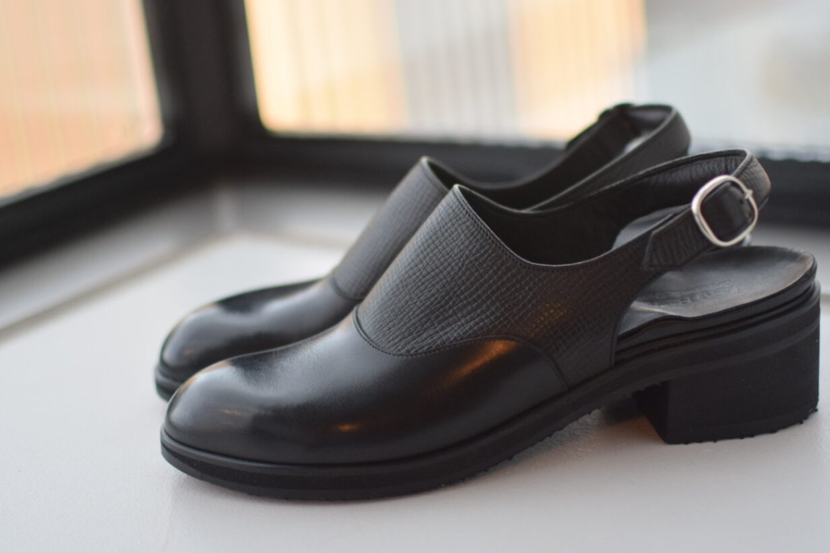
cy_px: 266
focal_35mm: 66
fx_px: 1513
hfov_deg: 30.7
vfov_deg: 20.7
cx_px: 415
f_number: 1.8
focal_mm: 35
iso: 500
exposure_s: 1/250
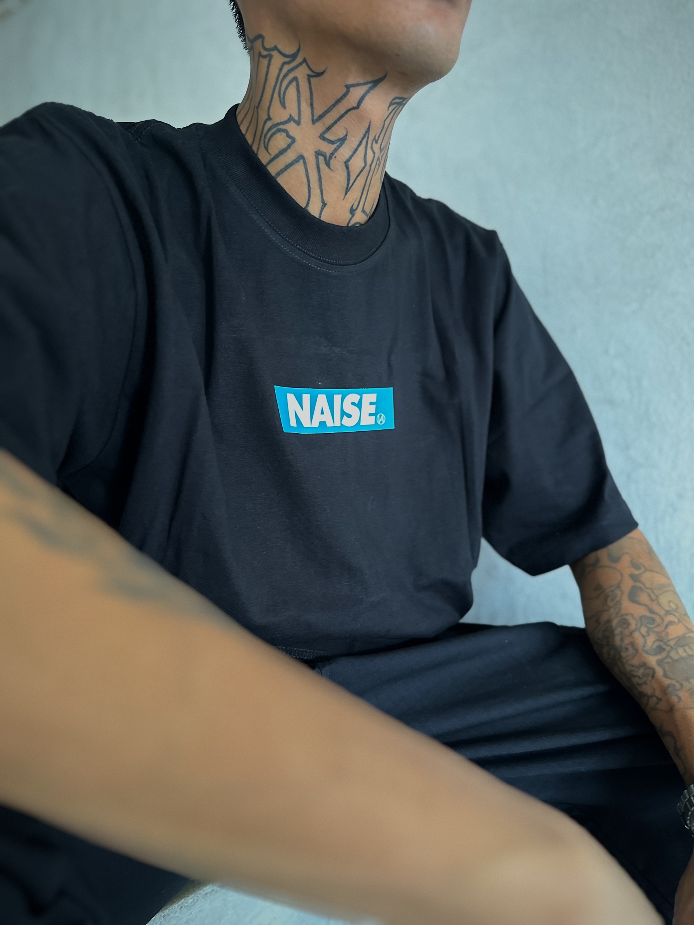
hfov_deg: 56.8
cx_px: 347
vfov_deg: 71.6
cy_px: 462
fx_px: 642
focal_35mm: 24
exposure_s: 1/33
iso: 1000
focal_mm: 6.86
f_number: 1.78
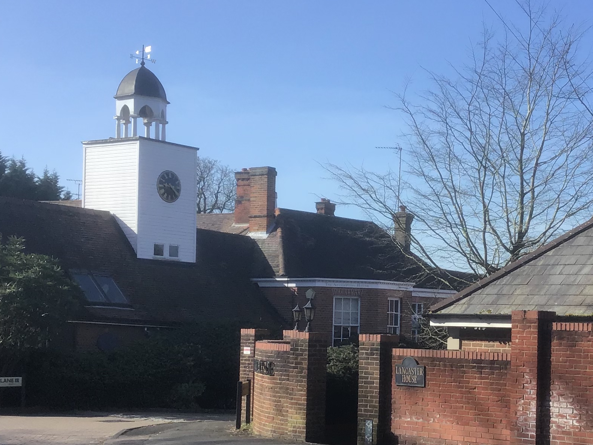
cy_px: 289
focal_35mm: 64
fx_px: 1096
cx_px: 434
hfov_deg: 29.8
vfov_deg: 22.9
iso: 25
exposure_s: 1/776
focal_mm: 3.3
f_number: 2.4
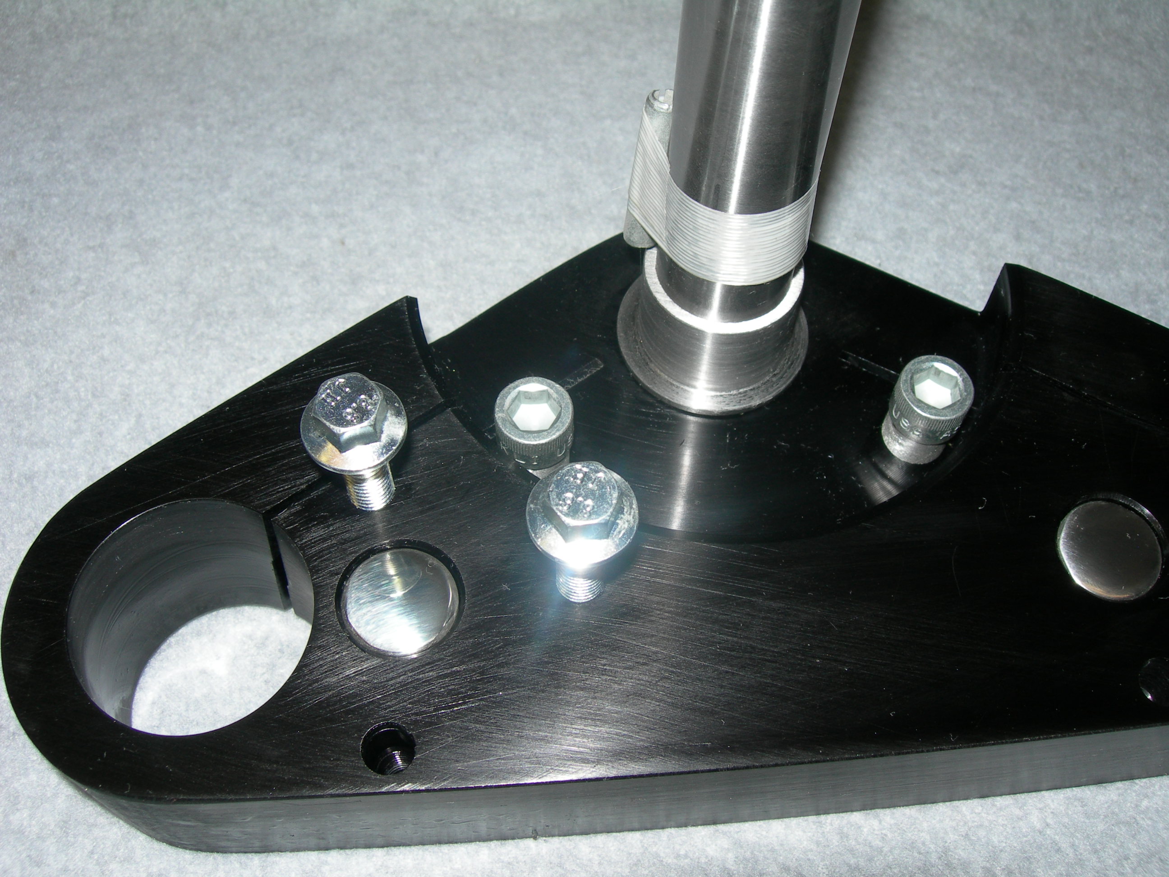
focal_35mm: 38
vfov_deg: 37.7
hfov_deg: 49.0
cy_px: 438
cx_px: 584
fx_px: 1283
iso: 50
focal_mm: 7.8
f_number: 4.8
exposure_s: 1/60.1
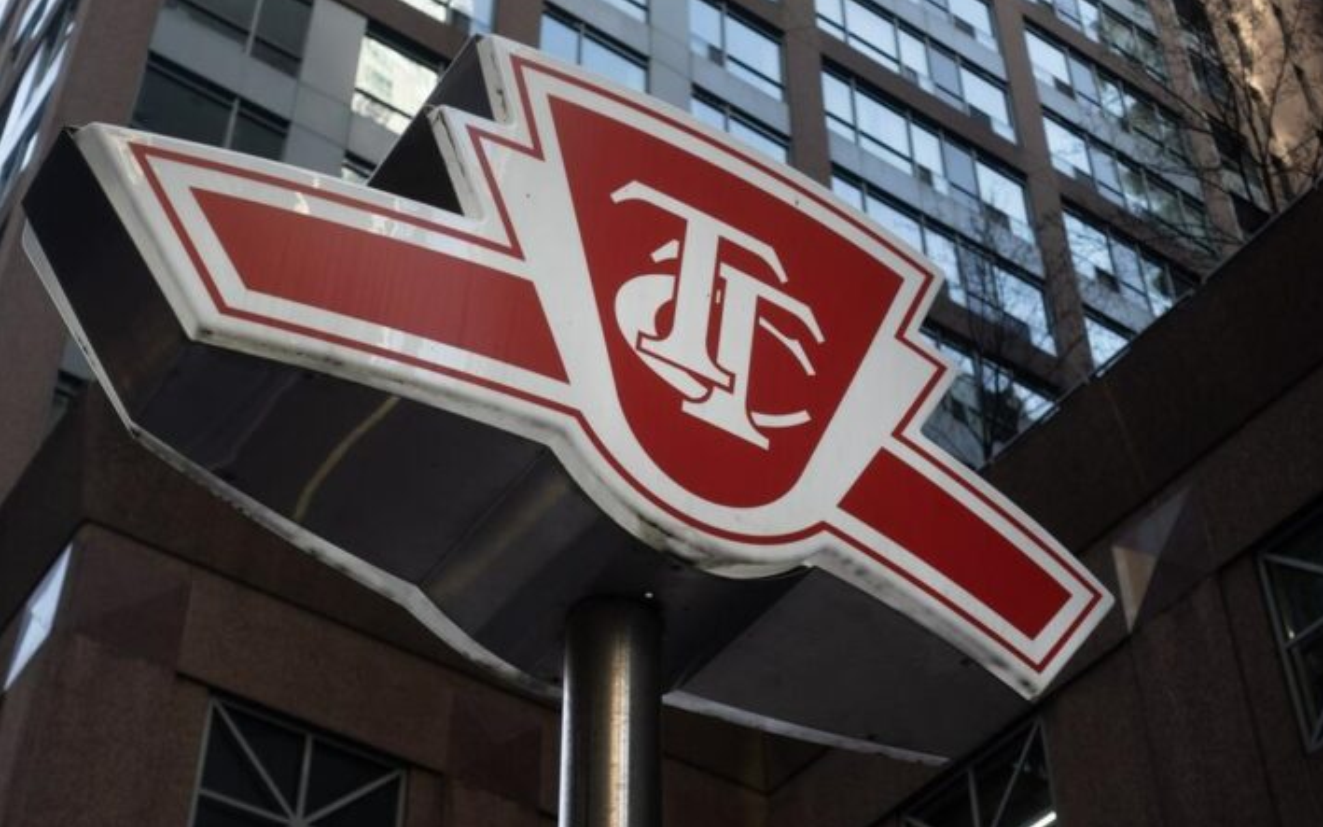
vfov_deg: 22.0
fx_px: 2127
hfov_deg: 34.5
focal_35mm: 59
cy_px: 401
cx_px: 670
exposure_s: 1/320
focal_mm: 21.01
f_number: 2.8
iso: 200
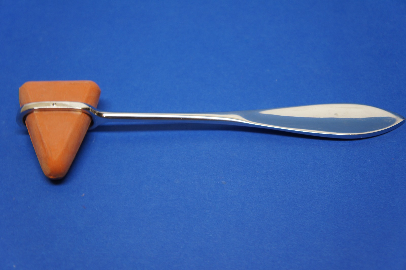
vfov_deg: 22.0
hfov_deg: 32.7
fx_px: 693
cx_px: 203
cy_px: 135
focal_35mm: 62
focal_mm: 41
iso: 200
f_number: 4.5
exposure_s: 1/25
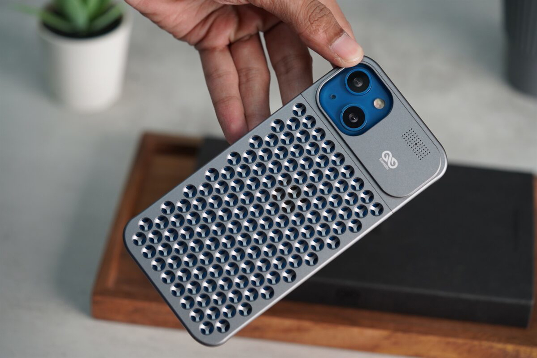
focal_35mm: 90
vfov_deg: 15.2
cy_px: 179
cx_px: 268
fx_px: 1342
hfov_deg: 22.6
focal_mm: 90
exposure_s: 1/100
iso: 1000
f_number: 4
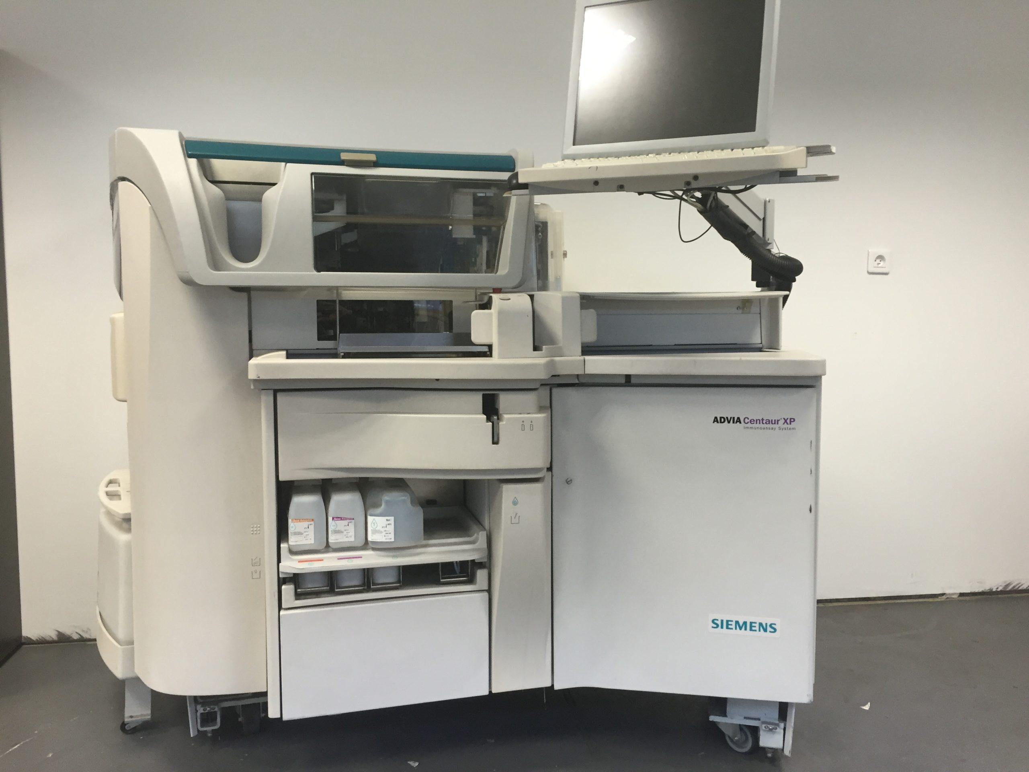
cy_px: 386
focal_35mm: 29
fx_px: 862
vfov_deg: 48.2
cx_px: 514
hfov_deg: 61.7
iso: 64
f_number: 2.2
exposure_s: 1/33
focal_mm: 4.15
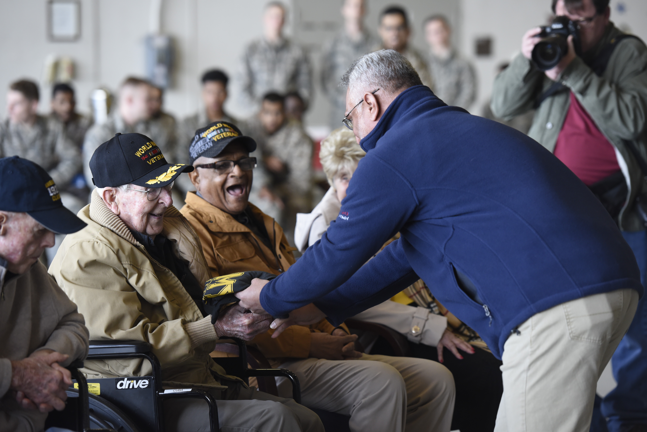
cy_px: 216
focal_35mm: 145
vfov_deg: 9.5
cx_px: 324
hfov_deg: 14.1
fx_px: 2607
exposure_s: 1/400
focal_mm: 145
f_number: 4
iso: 1600
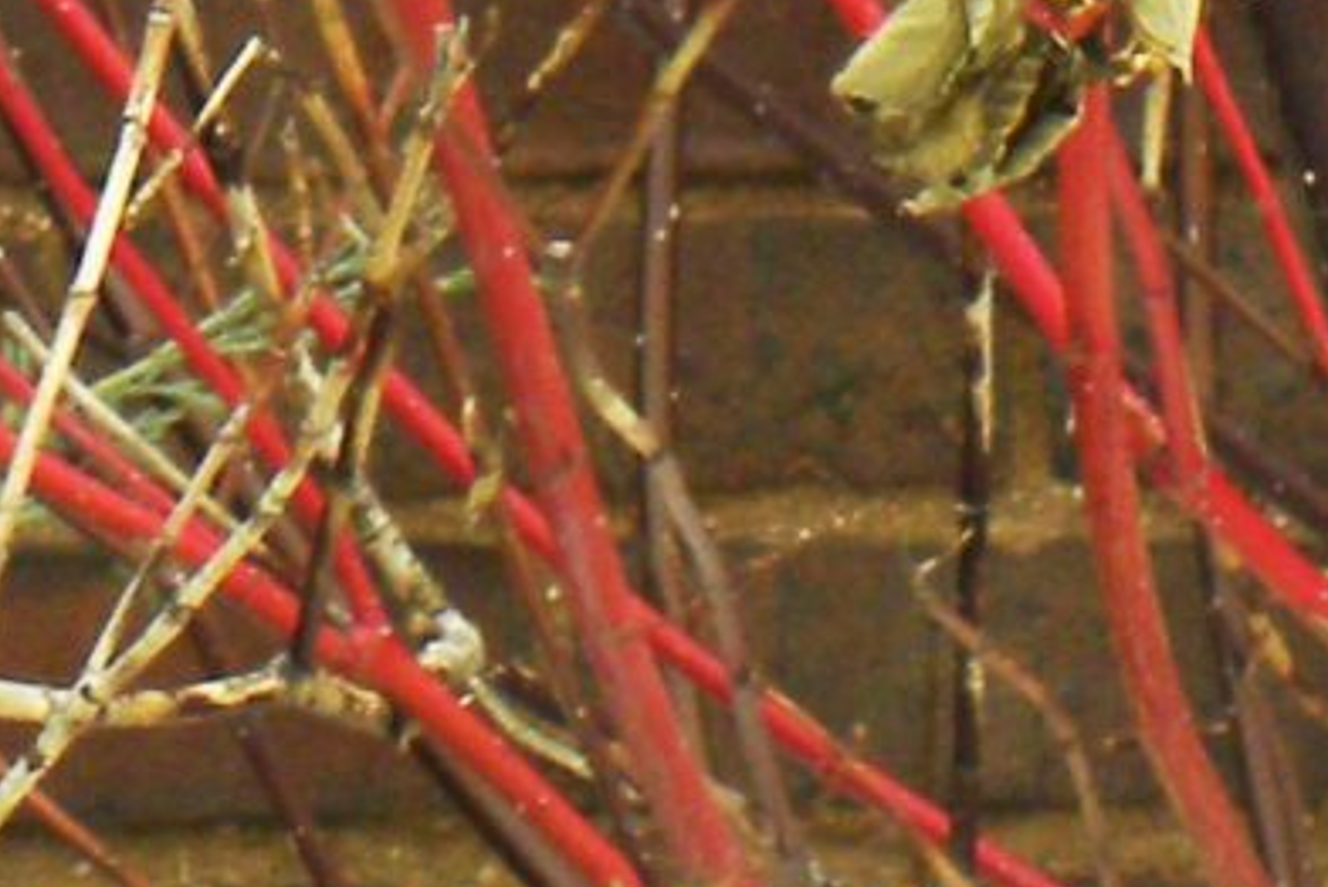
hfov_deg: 4.6
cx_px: 908
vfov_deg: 3.0
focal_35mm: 448
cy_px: -2370
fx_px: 16538
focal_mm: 11.8
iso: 64
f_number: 4.5
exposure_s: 1/122
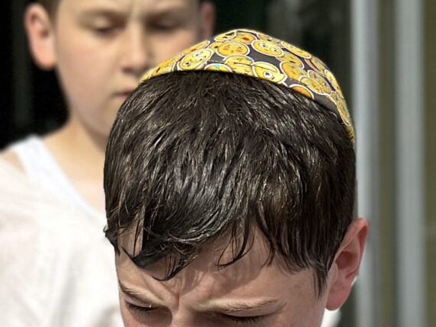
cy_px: 645
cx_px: 123
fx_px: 2708
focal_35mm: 215
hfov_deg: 9.2
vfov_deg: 6.7
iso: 80
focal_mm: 6.86
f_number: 1.78
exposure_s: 1/6211
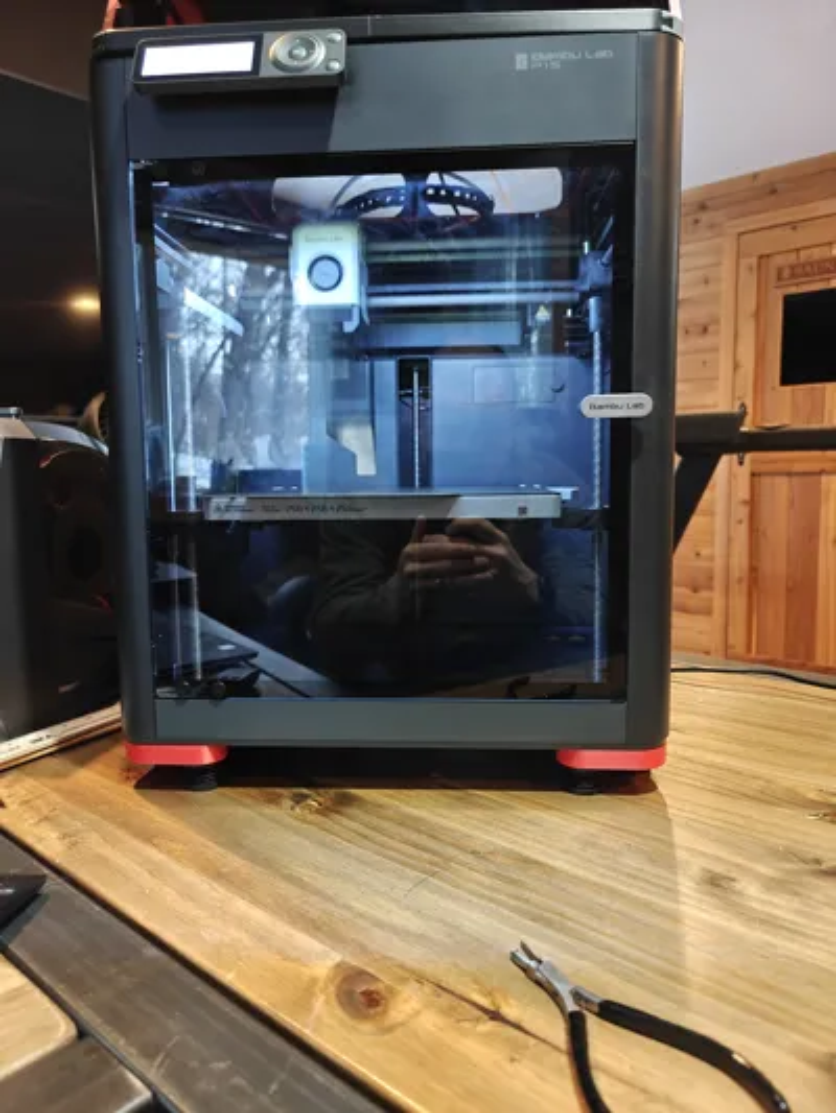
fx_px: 740
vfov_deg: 73.9
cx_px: 418
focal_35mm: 23
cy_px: 556
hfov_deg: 58.9
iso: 500
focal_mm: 6.06
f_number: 1.6
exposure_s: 1/40
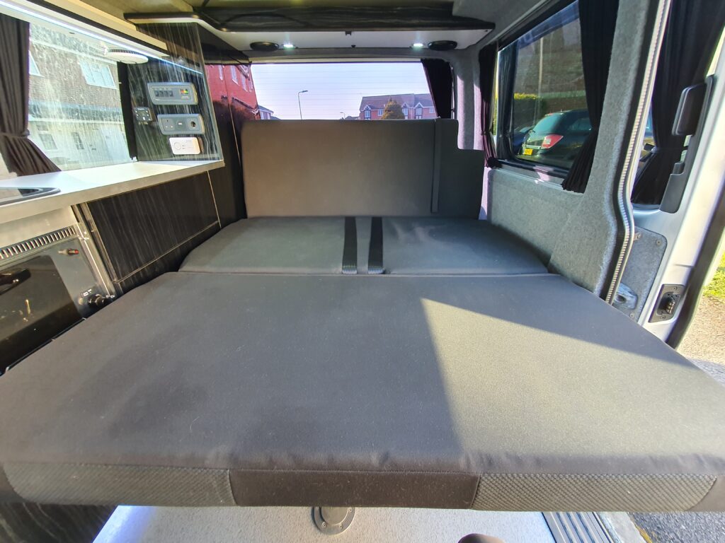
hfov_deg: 106.2
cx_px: 362
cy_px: 272
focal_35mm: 13
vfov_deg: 89.9
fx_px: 272
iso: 125
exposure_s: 1/50
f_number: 2.2
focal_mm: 1.8
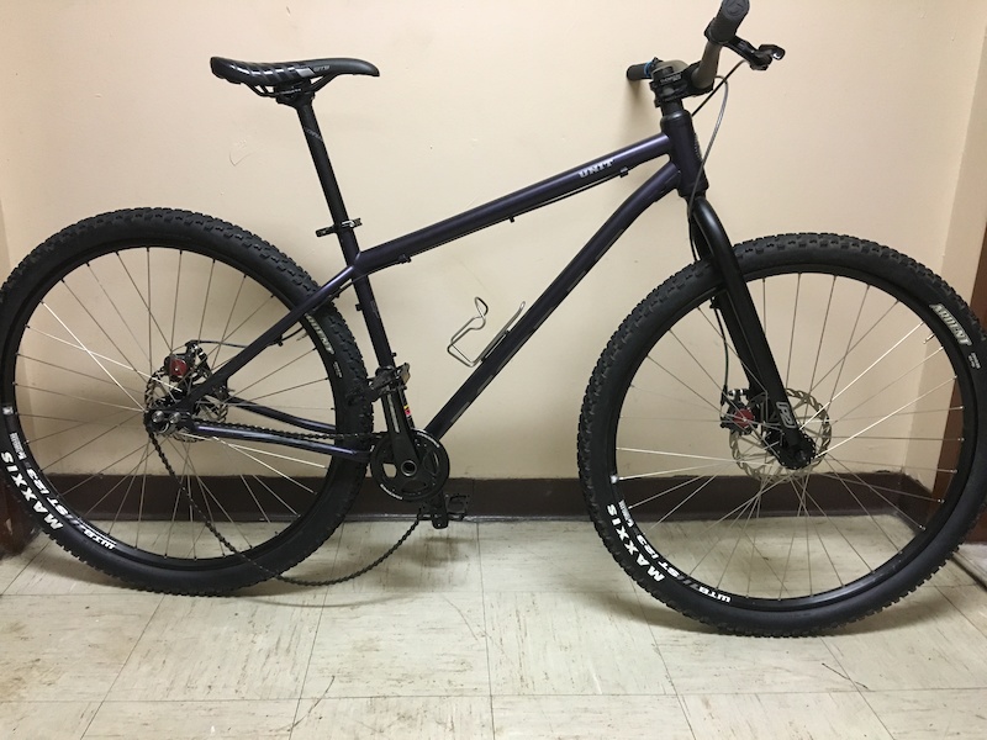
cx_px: 494
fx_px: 827
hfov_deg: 61.7
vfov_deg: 48.2
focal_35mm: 29
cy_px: 370
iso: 200
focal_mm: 4.15
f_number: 2.2
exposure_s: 1/24
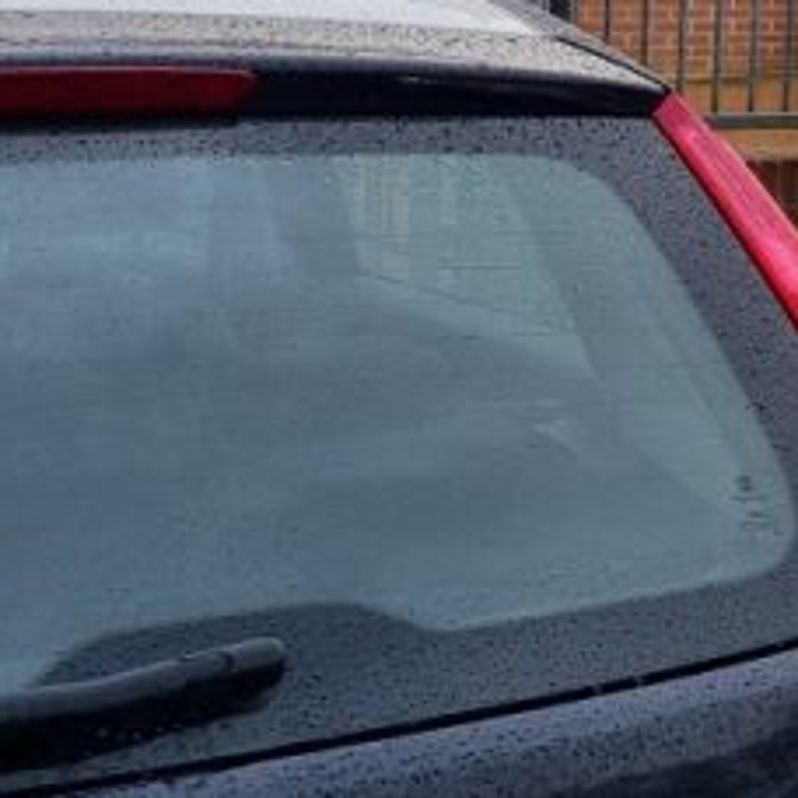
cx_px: 858
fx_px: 2686
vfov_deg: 16.8
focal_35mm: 103
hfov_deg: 16.4
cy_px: 196
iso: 50
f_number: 1.8
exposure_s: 1/188
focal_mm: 5.4
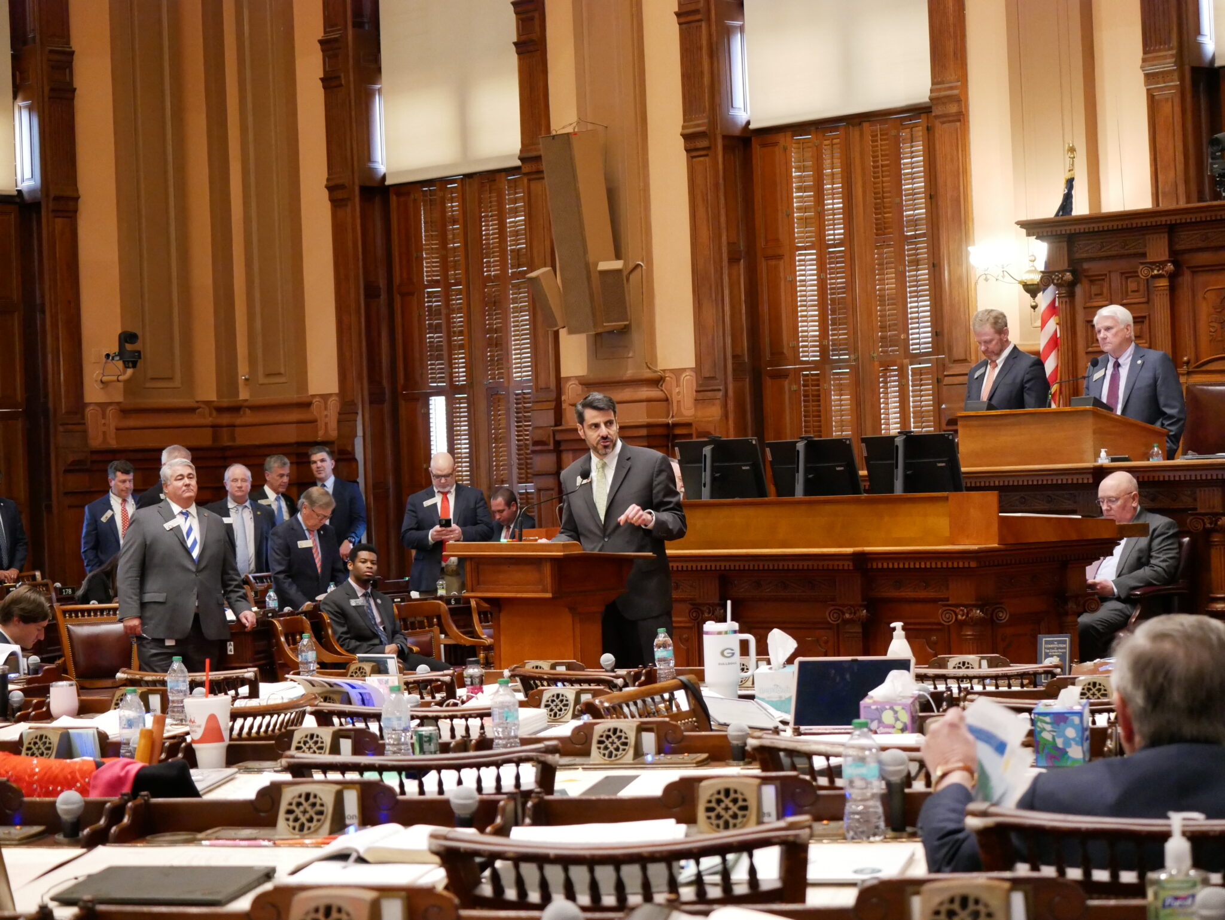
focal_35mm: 90
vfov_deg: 16.4
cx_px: 612
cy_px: 460
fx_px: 3186
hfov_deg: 21.8
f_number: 4
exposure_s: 1/50
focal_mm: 45
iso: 3200
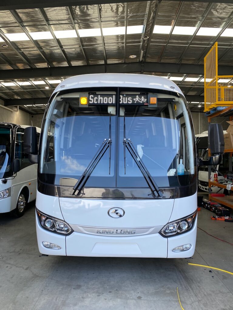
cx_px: 116
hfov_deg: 53.1
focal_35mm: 26
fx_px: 233
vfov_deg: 67.3
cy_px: 155
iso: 64
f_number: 1.8
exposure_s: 1/519
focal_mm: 4.25
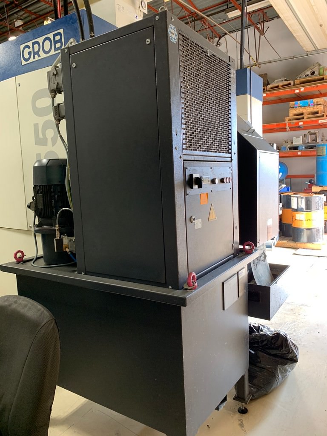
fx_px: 327
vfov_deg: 67.3
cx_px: 164
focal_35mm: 26
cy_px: 218
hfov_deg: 53.1
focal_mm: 4.25
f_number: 1.8
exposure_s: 1/60
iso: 125
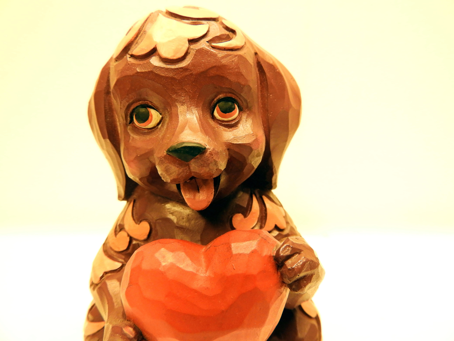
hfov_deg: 71.6
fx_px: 315
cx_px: 227
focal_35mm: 24
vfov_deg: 56.8
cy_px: 170
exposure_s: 1/20
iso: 400
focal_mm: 4.3
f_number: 3.3
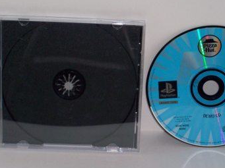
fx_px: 948
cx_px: 133
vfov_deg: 10.1
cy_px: 70
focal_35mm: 146
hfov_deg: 13.5
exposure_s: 1/90.2
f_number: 5.2
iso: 160
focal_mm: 18.6
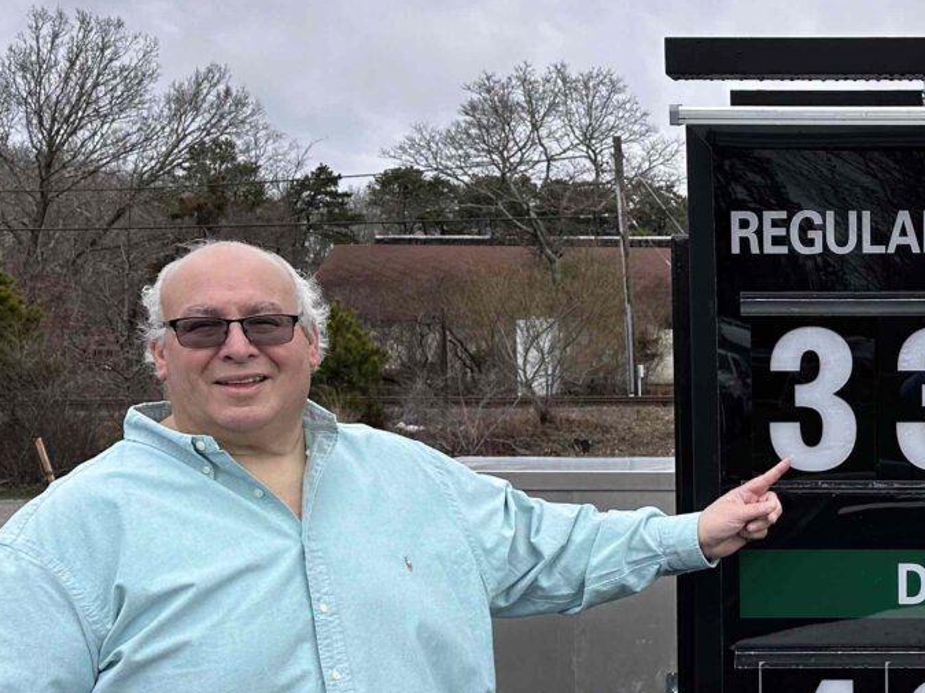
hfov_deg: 30.9
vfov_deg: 25.5
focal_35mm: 57
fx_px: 1523
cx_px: 961
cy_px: 457
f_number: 1.78
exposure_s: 1/4016
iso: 80
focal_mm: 6.86
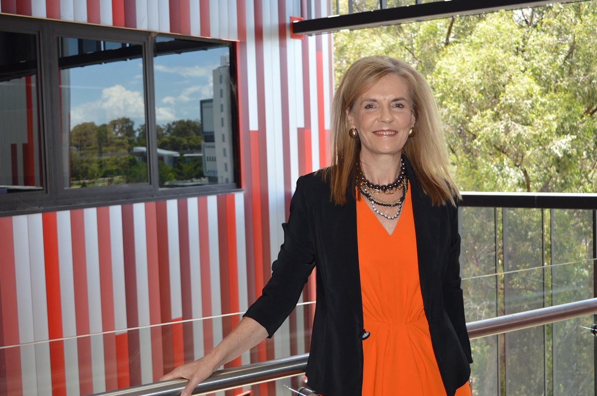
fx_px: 804
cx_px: 299
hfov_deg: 40.8
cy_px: 192
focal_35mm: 49
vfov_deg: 27.7
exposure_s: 1/125
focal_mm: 31
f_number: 4.2
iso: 180
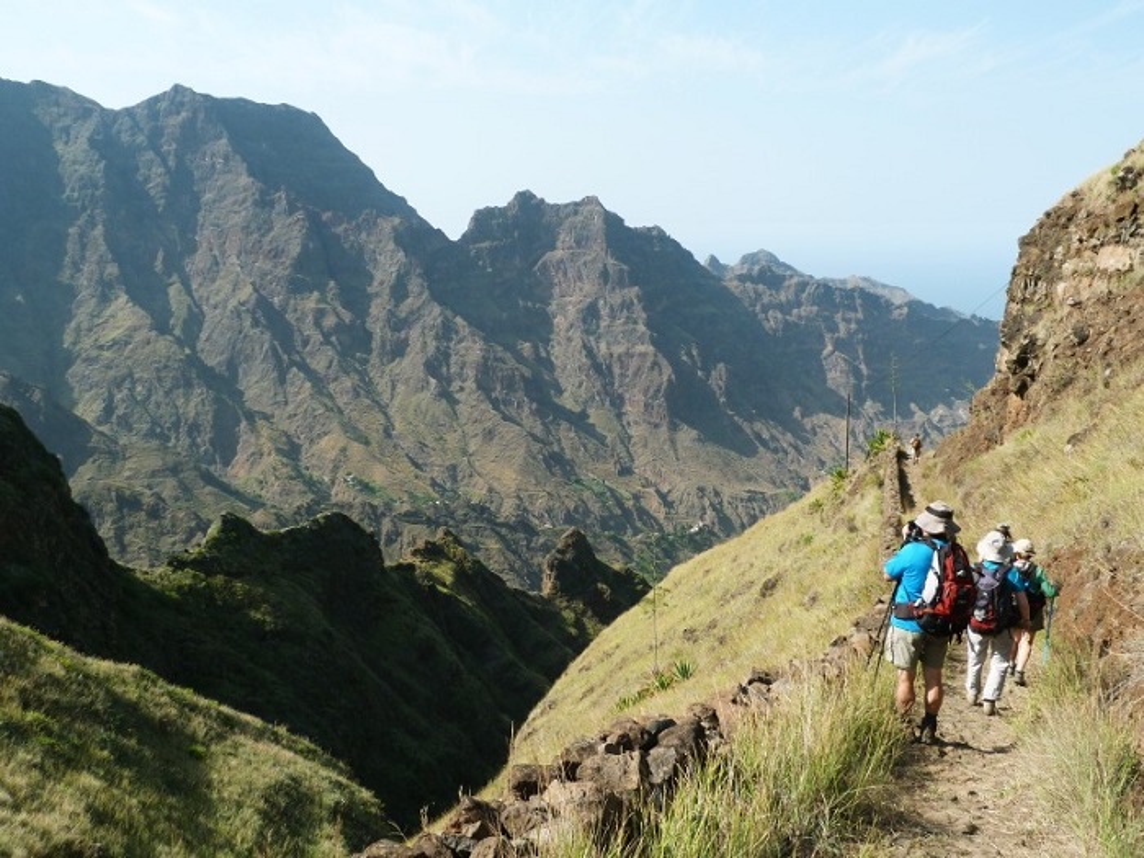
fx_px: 991
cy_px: 429
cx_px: 572
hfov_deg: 60.0
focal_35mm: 30
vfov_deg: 46.8
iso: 80
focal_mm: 5.4
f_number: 5
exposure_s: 1/250
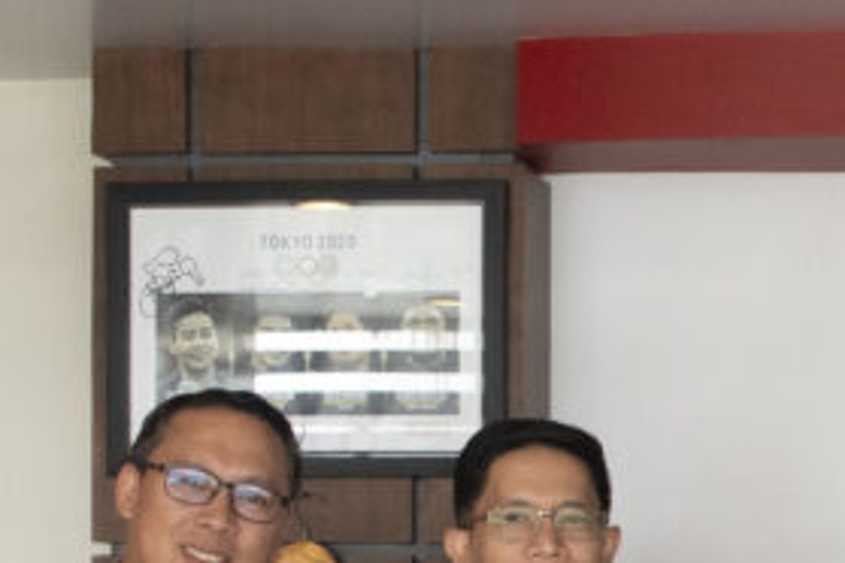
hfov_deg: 14.6
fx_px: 3098
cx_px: 1211
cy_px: 804
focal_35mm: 132
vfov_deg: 10.1
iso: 1600
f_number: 4.5
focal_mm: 24
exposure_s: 1/100
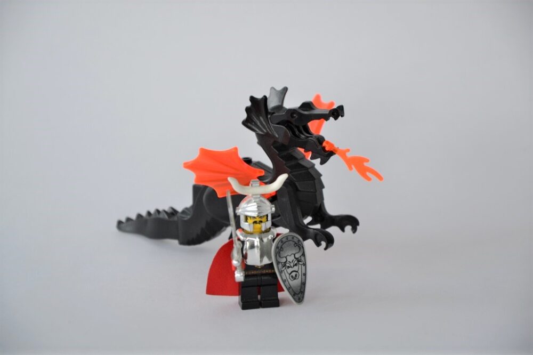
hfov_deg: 13.0
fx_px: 2331
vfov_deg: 8.7
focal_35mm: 158
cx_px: 266
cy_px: 178
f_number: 5.6
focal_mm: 105
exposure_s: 1/80
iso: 400
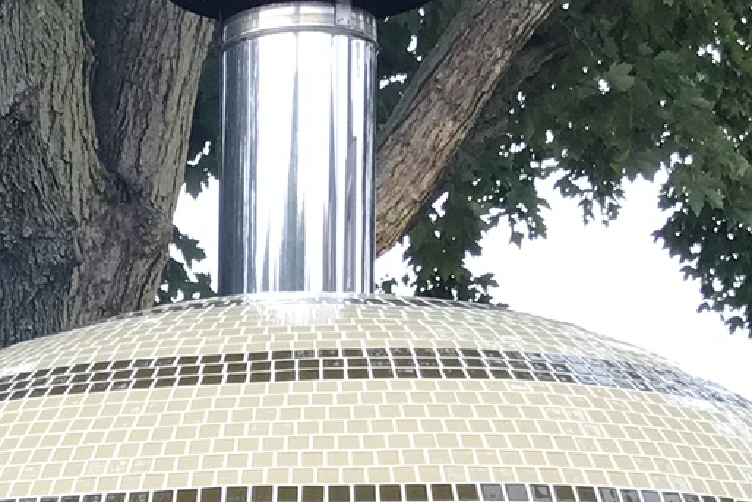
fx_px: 2424
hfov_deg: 17.0
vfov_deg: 11.2
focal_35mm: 116
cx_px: -101
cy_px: 803
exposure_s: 1/60
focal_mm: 3.99
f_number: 1.8
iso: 32
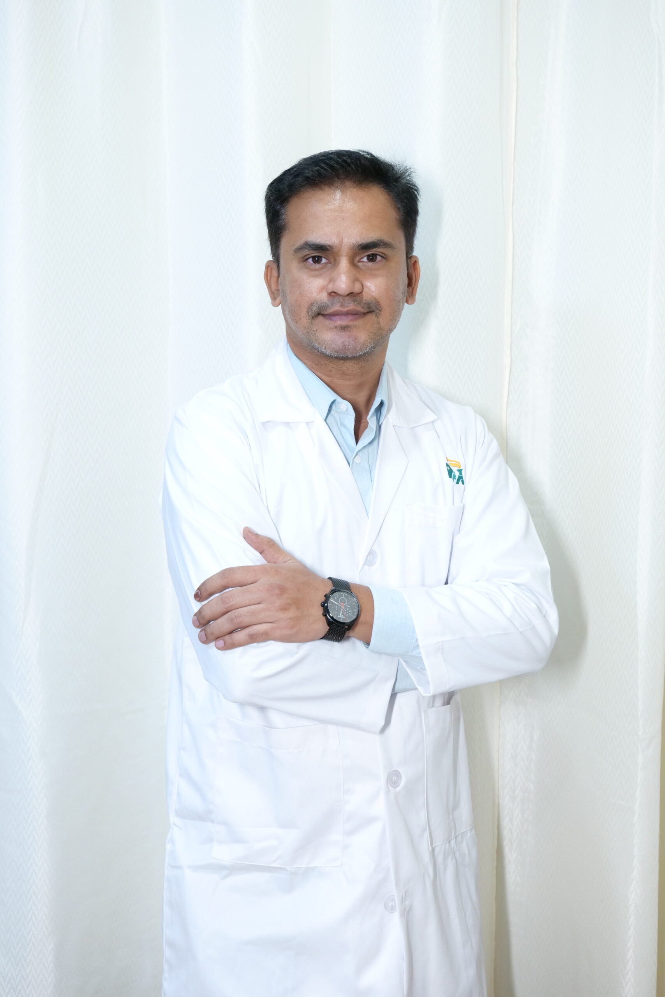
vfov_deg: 41.1
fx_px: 1330
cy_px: 498
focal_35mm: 48
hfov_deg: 28.1
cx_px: 332
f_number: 5.6
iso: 4000
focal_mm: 48
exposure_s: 1/80
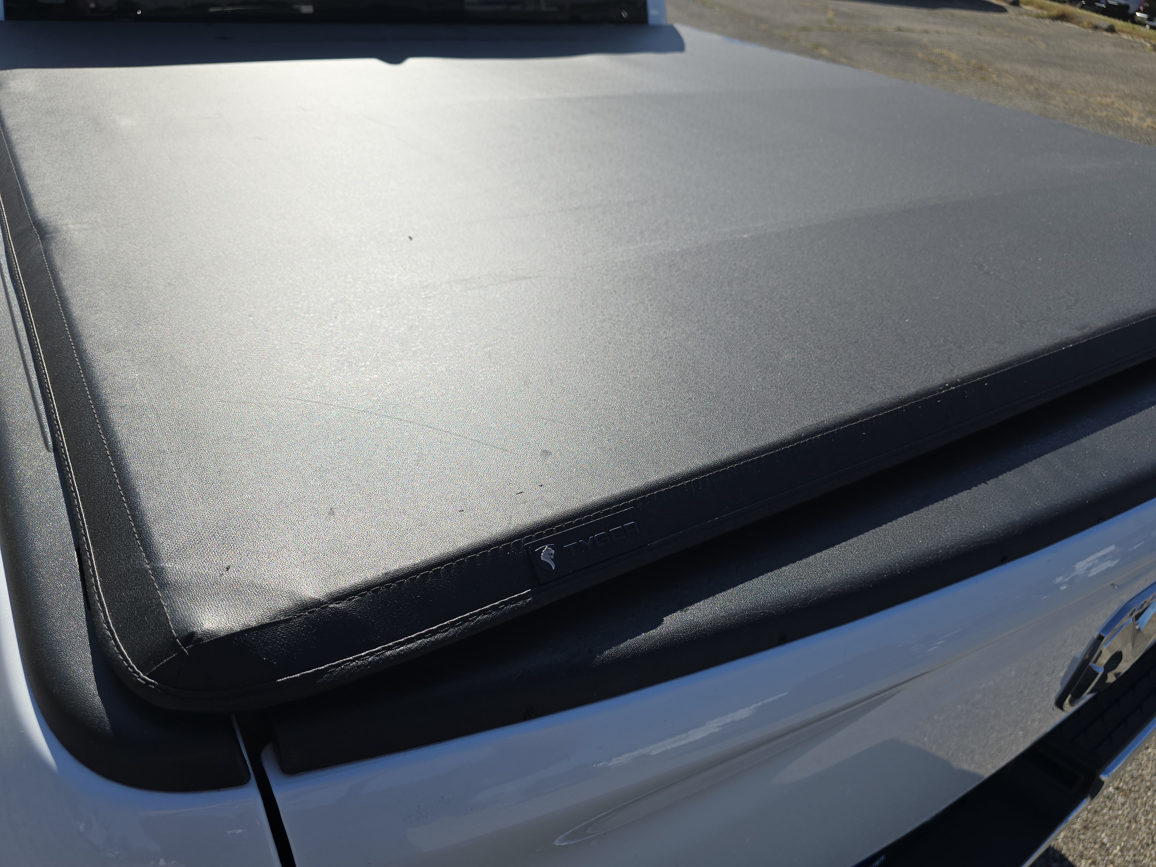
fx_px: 768
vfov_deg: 58.9
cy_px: 434
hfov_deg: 73.9
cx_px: 578
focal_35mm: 23
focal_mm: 6.3
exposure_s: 1/909
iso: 12
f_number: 1.7
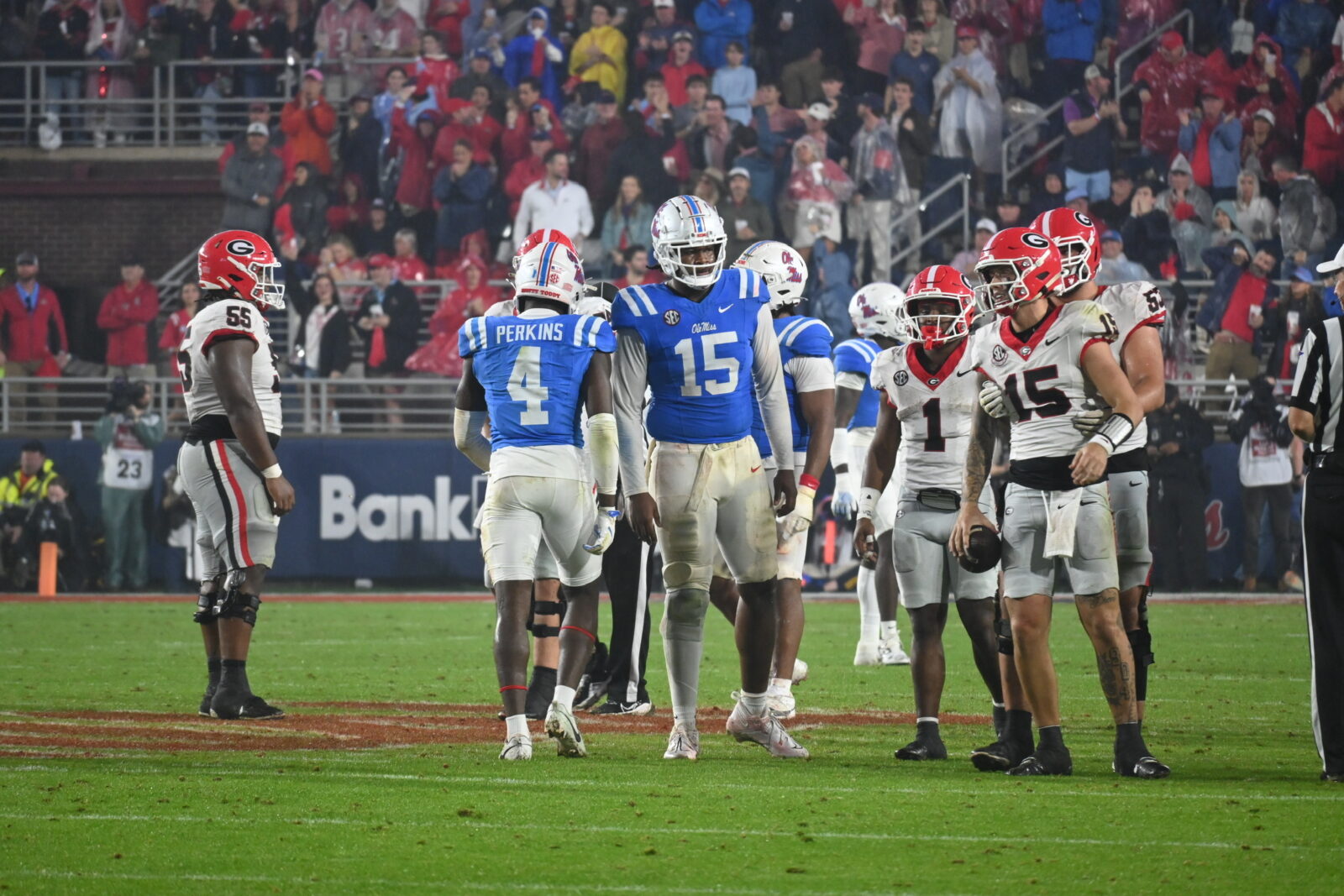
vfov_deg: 3.8
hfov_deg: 5.7
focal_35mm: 360
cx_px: 672
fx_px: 13440
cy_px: 448
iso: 1600
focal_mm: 240
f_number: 6
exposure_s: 1/250
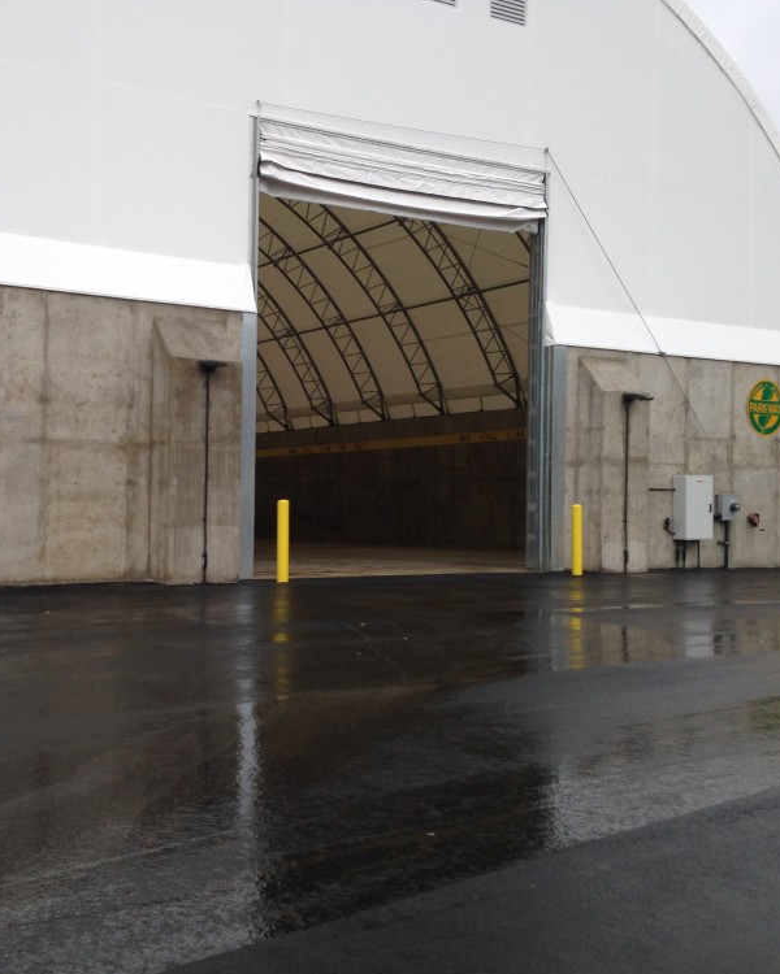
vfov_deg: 42.0
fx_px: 1270
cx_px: 278
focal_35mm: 44
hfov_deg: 33.9
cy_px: 484
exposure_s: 1/148
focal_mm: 4.12
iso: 50
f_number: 2.4
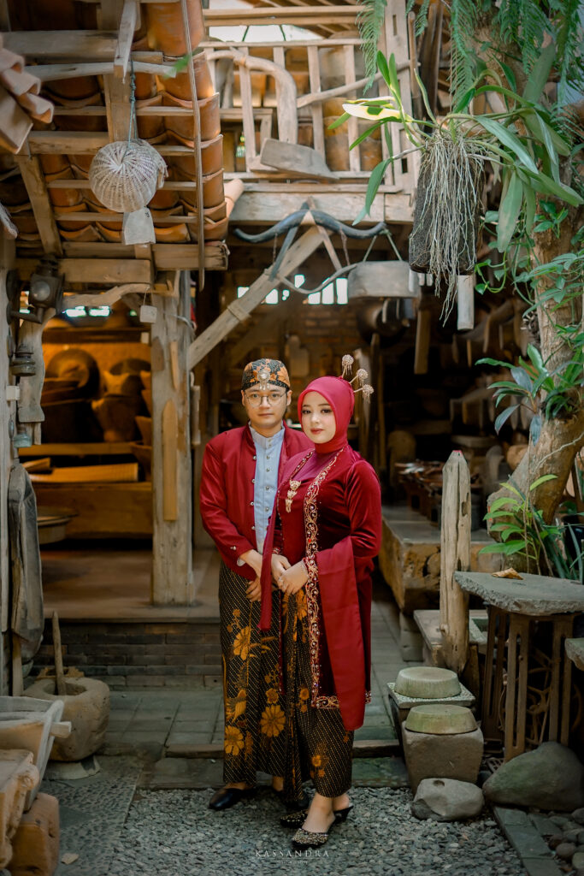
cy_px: 438
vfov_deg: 39.6
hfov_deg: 27.0
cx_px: 292
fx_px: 1216
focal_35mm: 50
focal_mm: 50
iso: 640
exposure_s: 1/160
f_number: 2
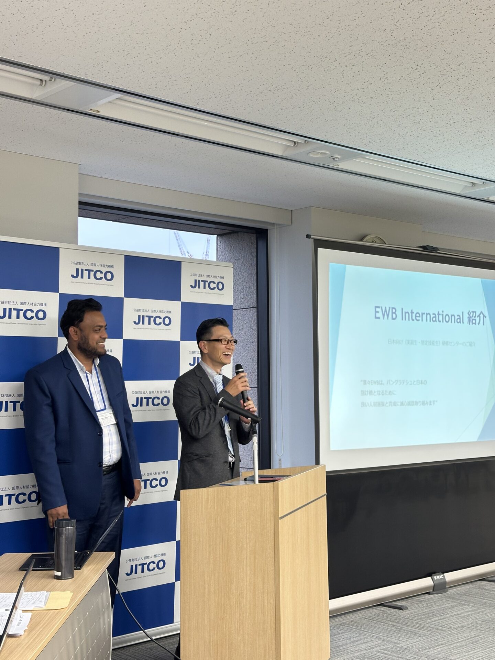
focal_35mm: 48
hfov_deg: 30.3
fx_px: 915
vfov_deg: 39.7
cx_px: 248
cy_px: 330
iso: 80
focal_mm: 6.86
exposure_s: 1/47
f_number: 1.78
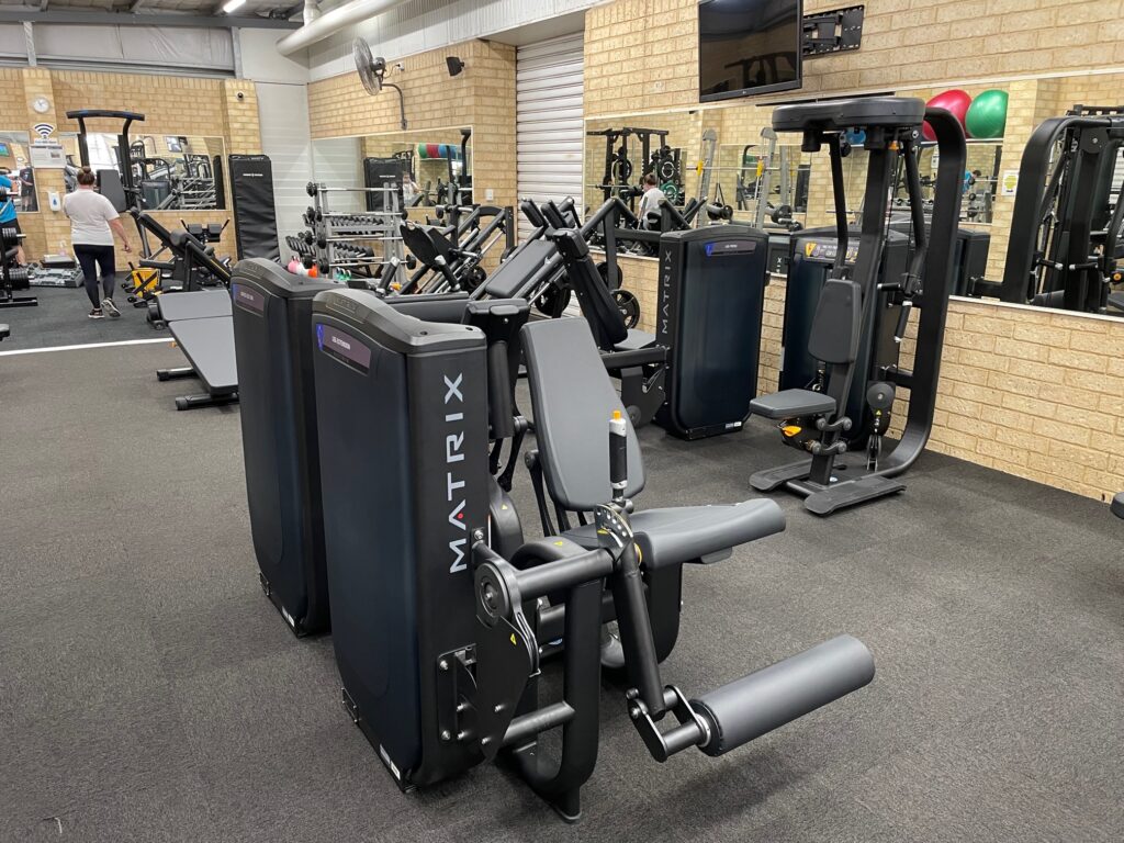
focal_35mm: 26
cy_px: 422
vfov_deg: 53.1
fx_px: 844
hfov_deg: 67.3
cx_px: 562
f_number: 1.6
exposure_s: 1/50
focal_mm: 4.2
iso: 250
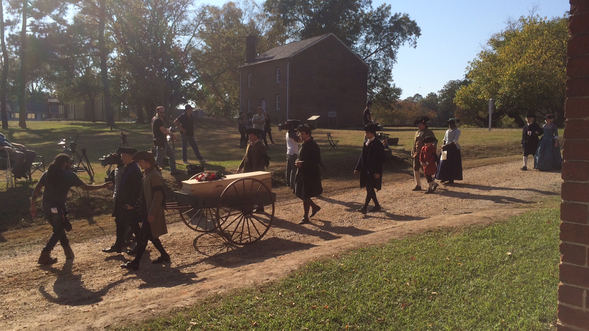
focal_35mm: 32
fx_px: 500
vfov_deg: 36.7
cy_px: 172
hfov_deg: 61.0
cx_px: 292
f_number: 2.2
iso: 32
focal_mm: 4.15
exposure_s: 1/2740
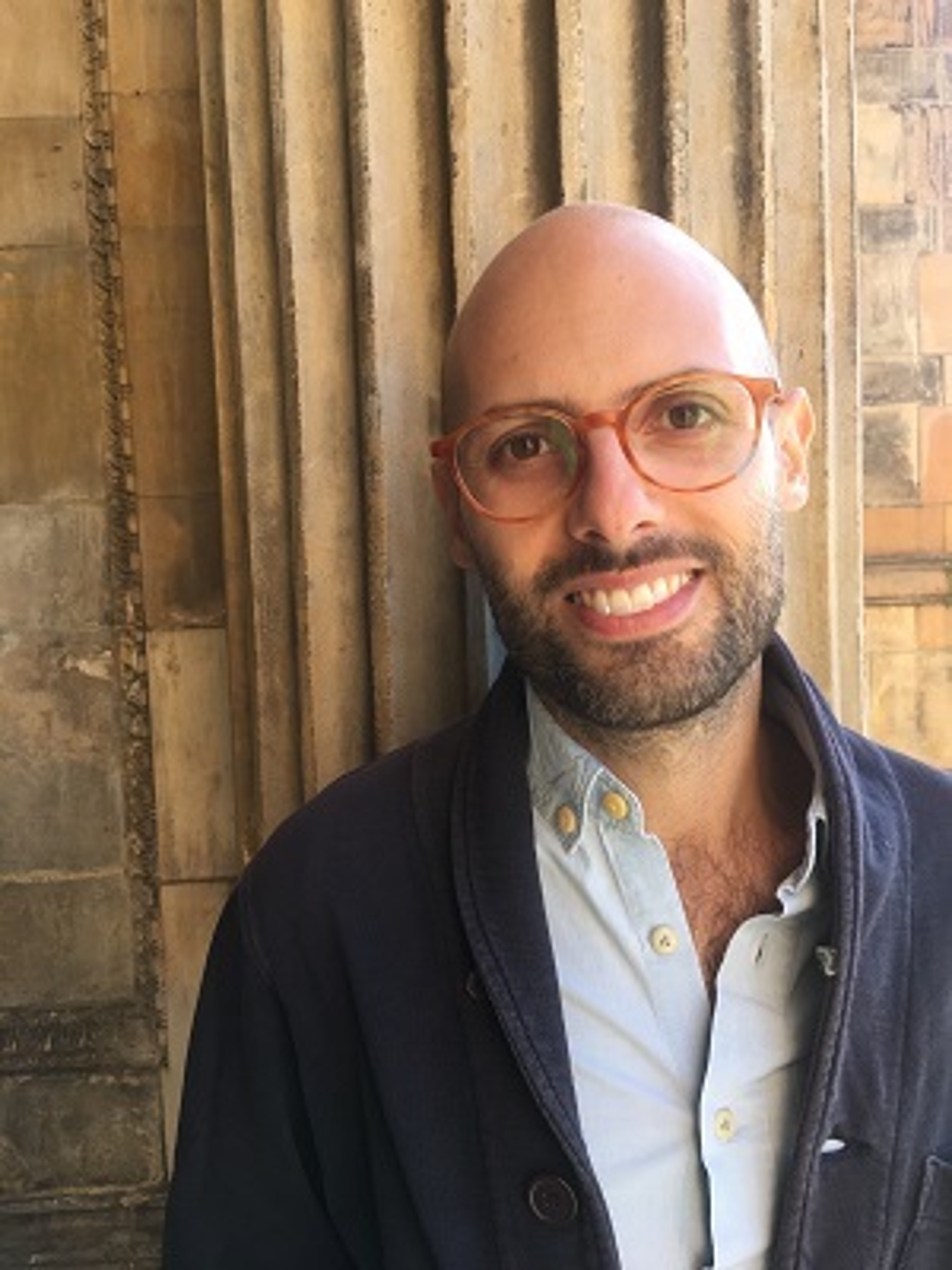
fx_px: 1063
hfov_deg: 48.2
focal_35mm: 29
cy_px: 635
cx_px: 476
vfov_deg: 61.7
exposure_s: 1/123
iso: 25
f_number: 2.2
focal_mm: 4.15
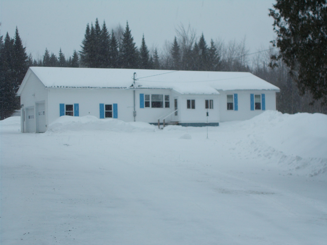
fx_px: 623
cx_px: 164
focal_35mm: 66
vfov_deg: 22.3
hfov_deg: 29.4
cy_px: 122
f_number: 5.3
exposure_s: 1/125
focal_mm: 11.8
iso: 80
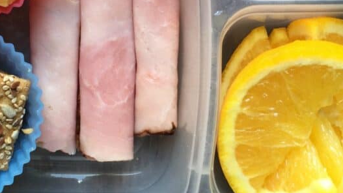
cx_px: 133
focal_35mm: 72
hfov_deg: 29.3
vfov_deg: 16.6
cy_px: 28
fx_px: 655
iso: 32
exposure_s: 1/60
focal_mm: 4.15
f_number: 2.2
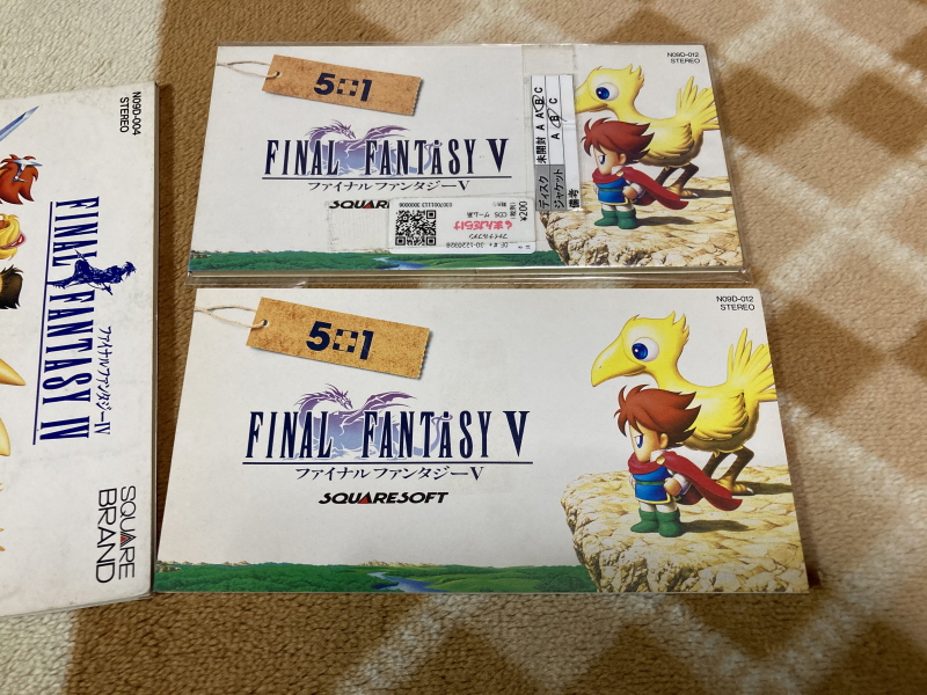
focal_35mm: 28
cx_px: 464
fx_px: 750
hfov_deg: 63.4
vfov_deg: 49.7
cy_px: 348
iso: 160
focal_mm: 3.99
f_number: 1.8
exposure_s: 1/60
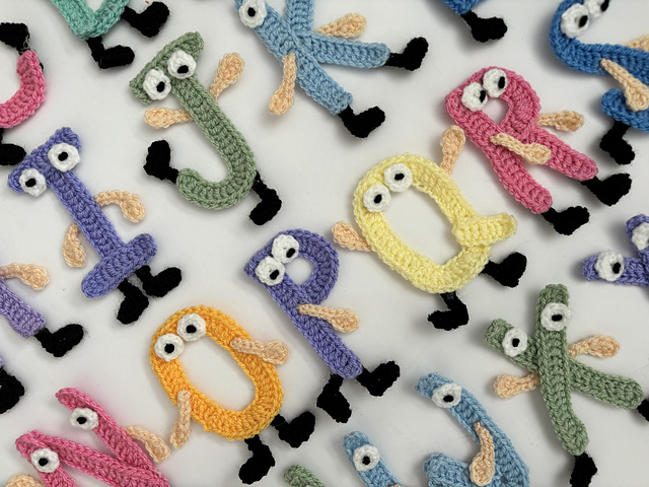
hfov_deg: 67.3
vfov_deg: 53.1
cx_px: 324
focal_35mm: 26
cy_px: 244
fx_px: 487
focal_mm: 5.96
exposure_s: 1/50
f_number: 1.6
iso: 125
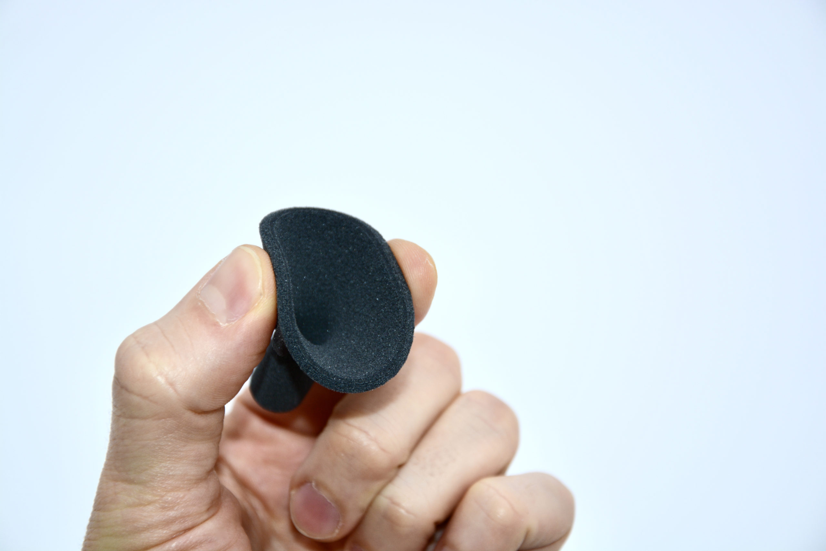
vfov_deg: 13.8
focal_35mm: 99
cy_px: 276
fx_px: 2271
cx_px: 413
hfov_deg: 20.6
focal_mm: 66
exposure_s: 1/200
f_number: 5.3
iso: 140
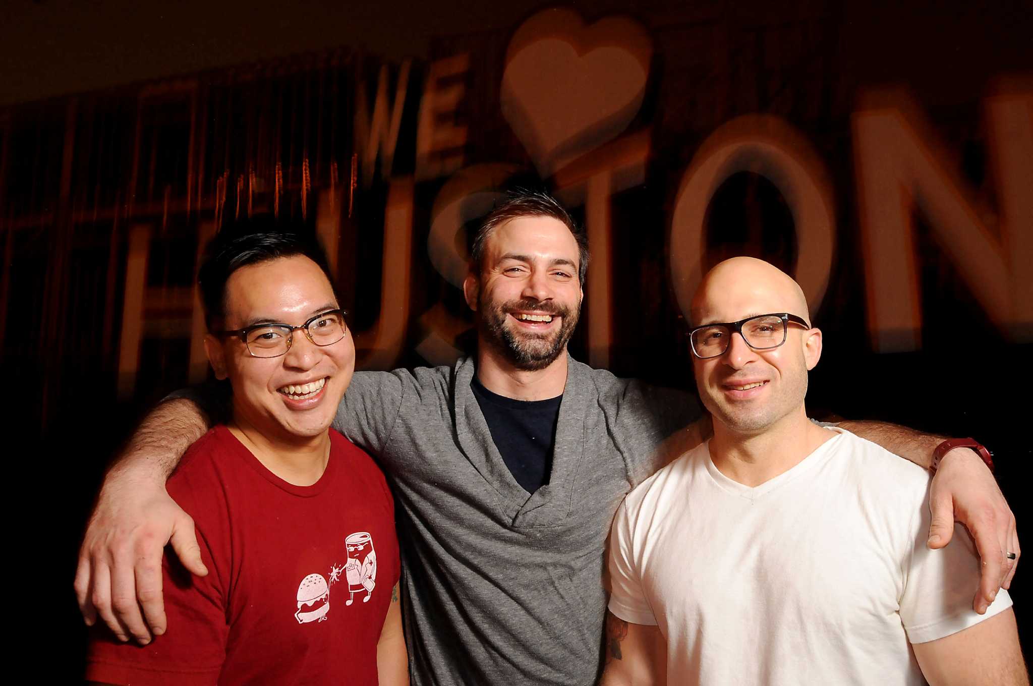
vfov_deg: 47.8
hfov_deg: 67.4
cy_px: 343
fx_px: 774
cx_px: 516
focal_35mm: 27
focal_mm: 18
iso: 800
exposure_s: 1/3
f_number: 8
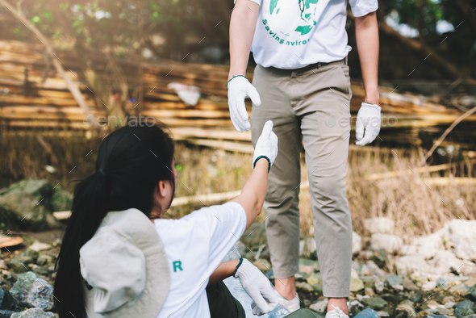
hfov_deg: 28.8
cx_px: 238
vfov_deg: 19.5
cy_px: 159
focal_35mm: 70
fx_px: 926
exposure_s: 1/1250
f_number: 2.8
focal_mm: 70
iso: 200
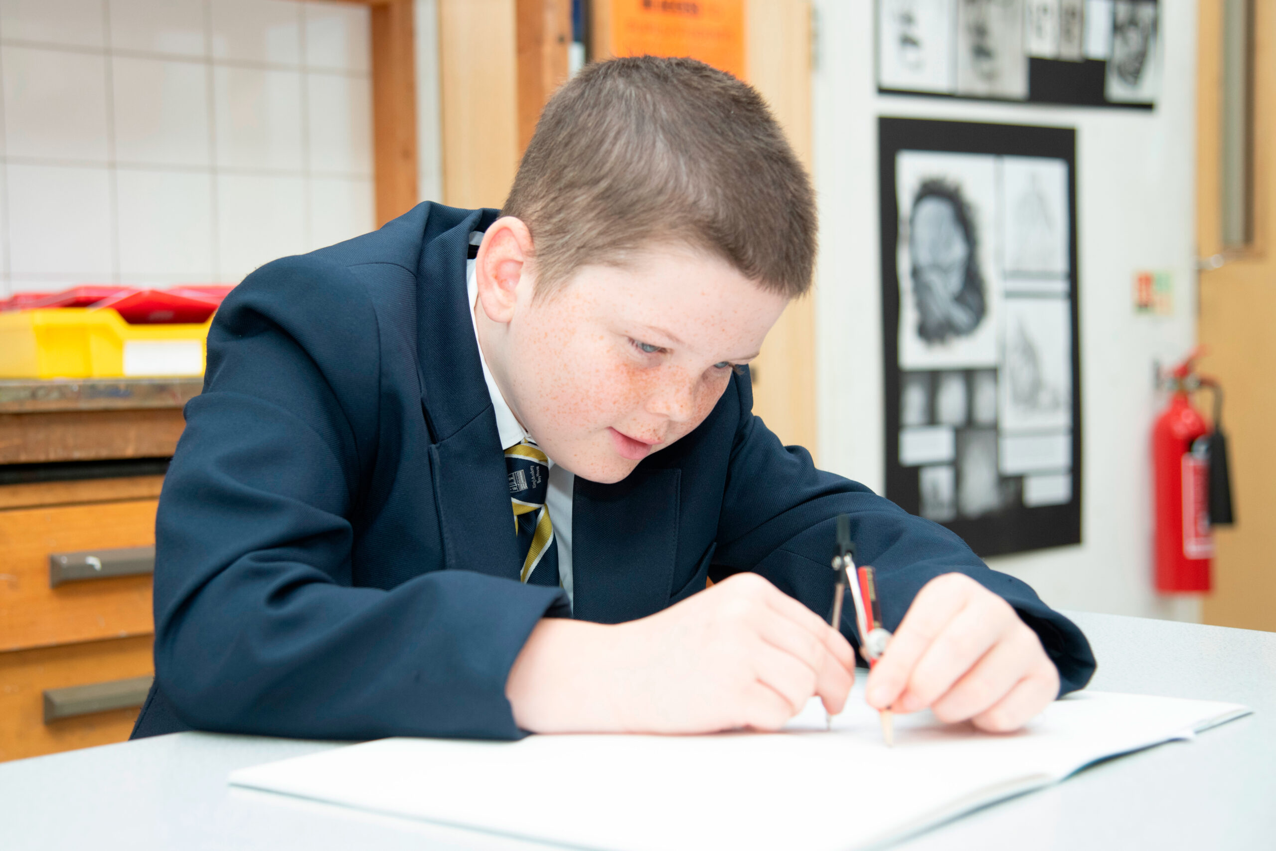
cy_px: 426
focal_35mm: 50
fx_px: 1772
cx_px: 638
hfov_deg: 39.6
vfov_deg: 27.0
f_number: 4
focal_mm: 50
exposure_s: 1/100
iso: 640
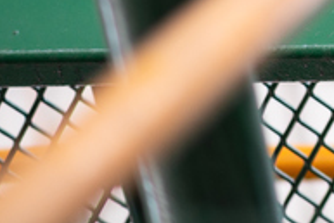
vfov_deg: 2.5
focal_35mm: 553
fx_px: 5134
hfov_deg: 3.7
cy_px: -350
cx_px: 872
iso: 100
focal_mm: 85
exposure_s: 1/640
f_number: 1.8
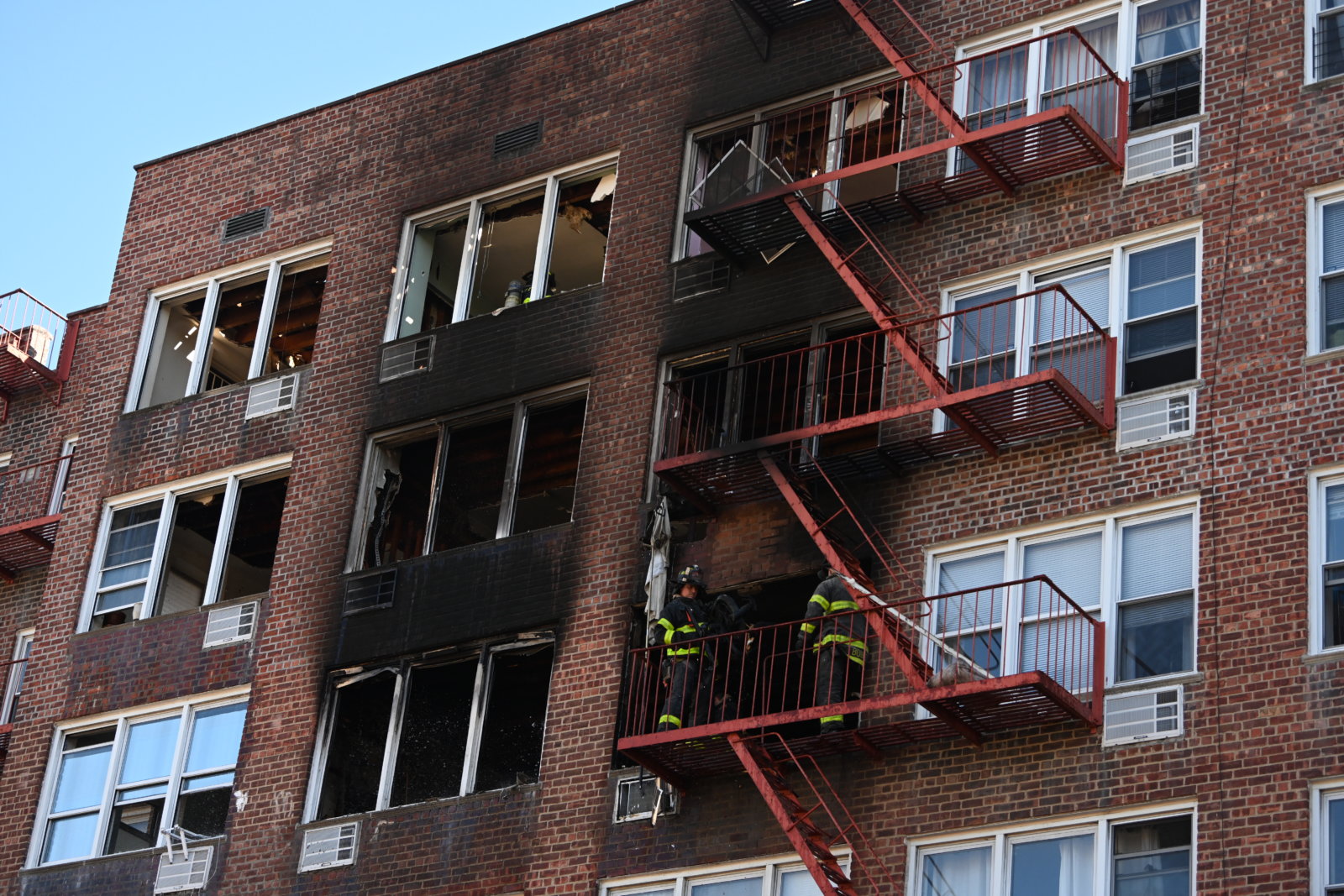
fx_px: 2912
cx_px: 672
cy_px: 448
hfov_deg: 26.0
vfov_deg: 17.5
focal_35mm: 78
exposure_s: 1/2500
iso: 800
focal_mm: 78
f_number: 3.5
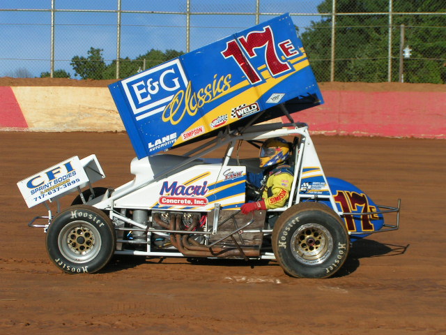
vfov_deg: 18.7
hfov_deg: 24.7
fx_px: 1018
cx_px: 223
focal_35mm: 79
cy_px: 168
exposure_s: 1/1000
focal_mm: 12.1
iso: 50
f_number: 4
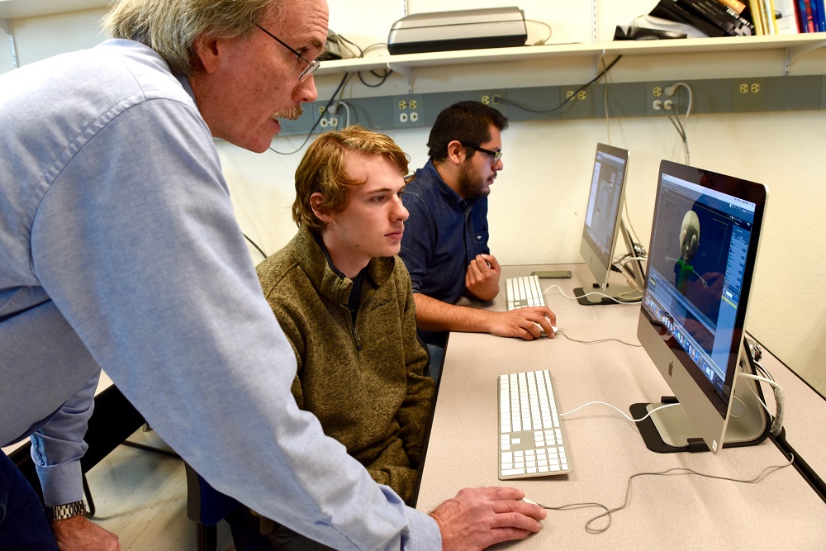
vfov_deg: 46.4
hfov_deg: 65.5
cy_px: 276
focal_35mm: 28
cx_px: 413
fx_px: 642
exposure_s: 1/60
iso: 1250
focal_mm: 28
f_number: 6.3
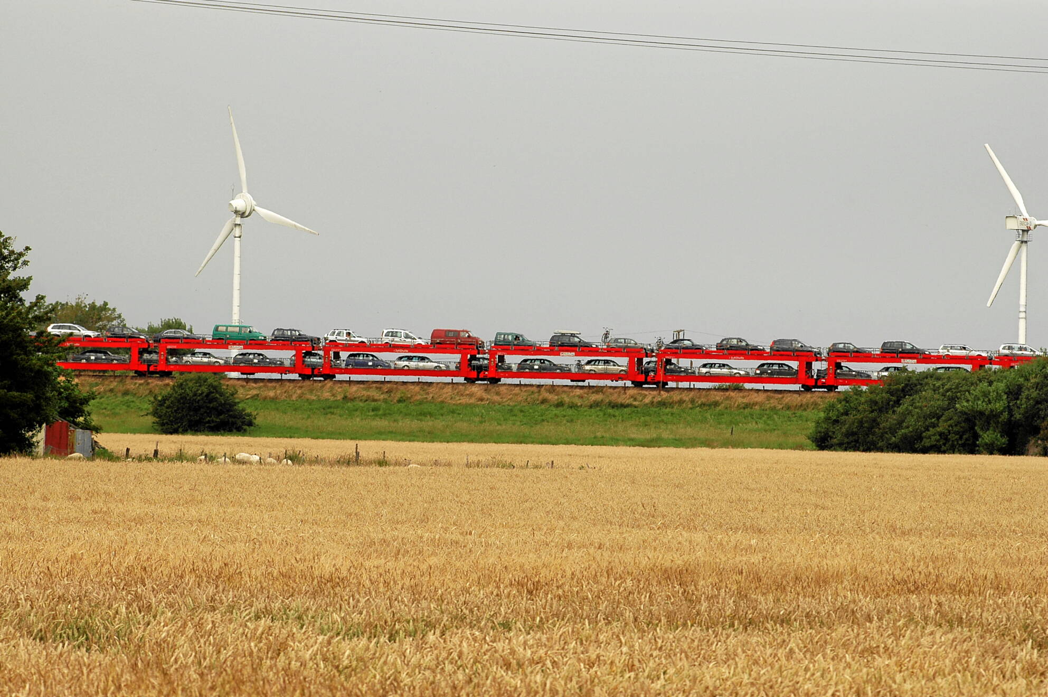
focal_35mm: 202
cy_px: 348
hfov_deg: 10.2
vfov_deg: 6.8
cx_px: 524
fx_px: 5890
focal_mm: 135
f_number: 7.1
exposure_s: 1/800
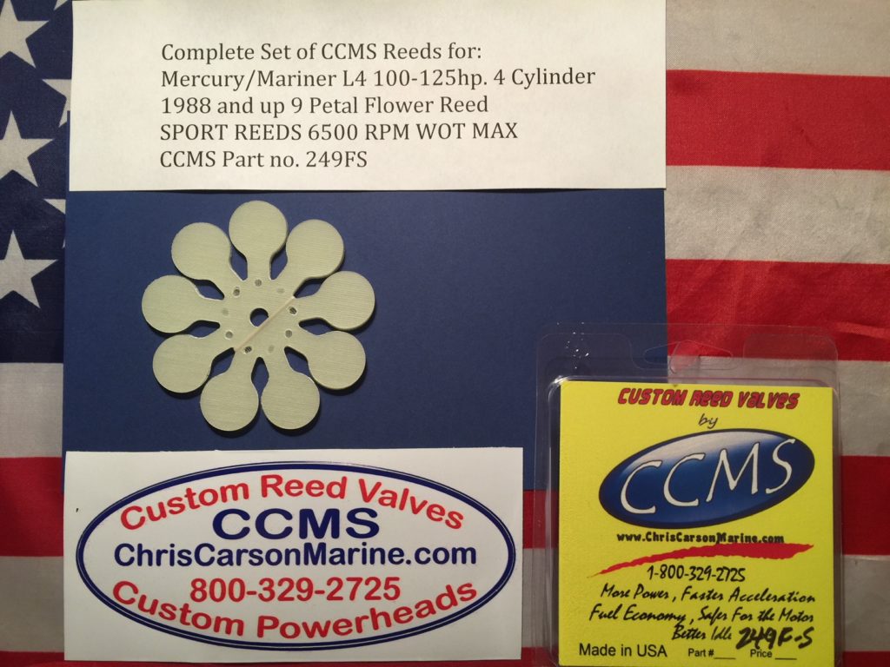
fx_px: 746
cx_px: 445
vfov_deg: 48.2
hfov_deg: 61.7
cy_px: 334
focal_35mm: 29
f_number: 2.2
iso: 32
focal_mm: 4.15
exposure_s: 1/15
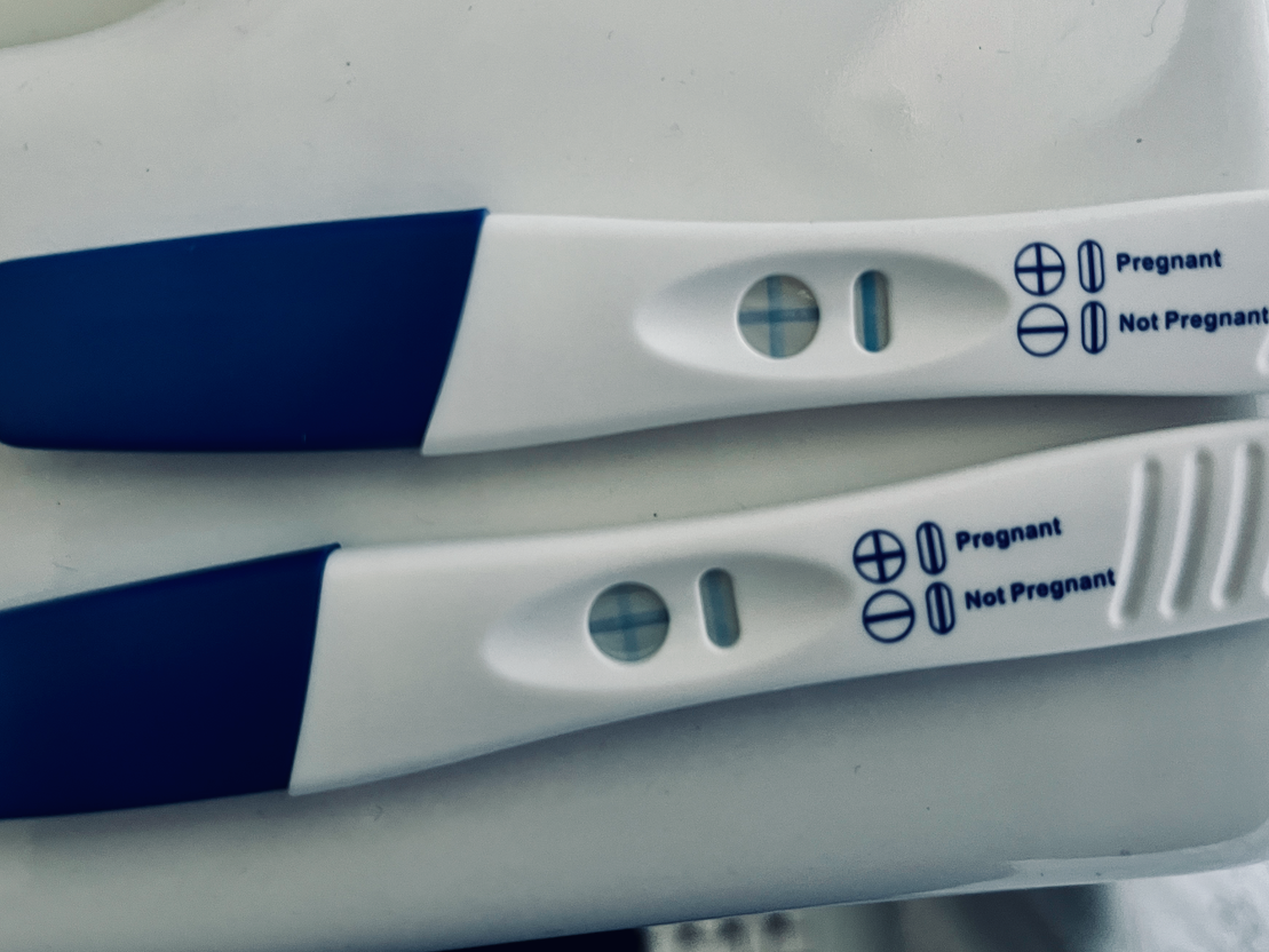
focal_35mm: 30
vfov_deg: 46.8
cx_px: 617
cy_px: 434
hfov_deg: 59.9
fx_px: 1100
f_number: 1.6
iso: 250
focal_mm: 5.1
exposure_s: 1/60
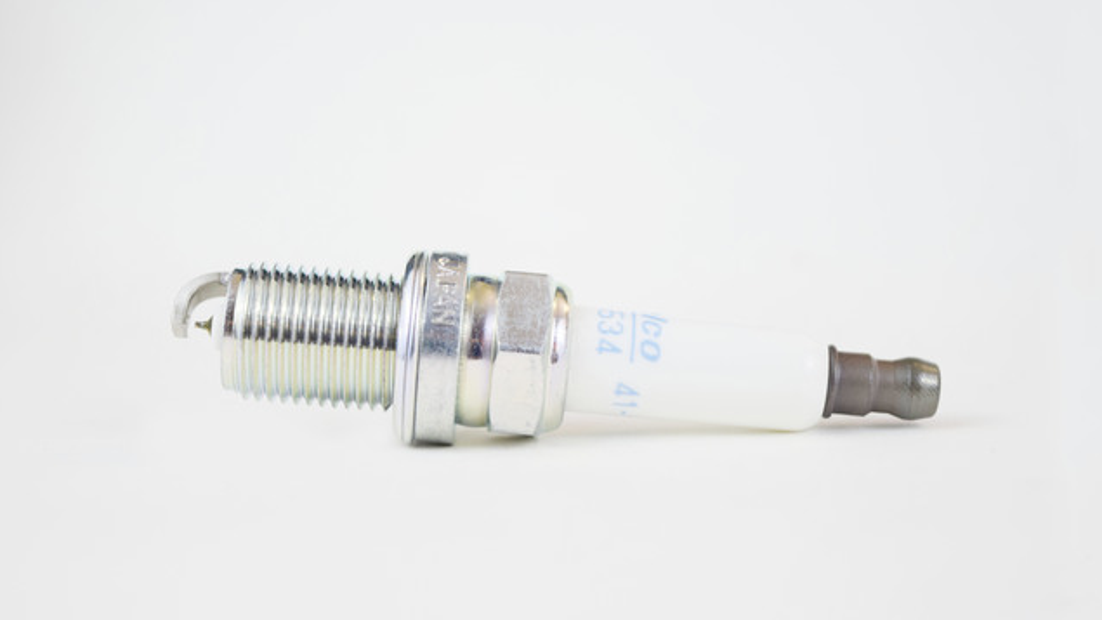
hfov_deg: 27.9
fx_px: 2220
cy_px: 324
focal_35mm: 76
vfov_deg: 15.9
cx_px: 554
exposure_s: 1/60
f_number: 5.3
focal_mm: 48
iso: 800
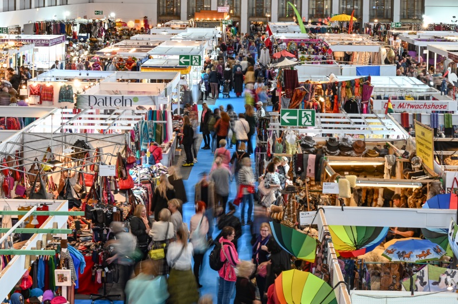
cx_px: 229
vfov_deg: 19.4
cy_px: 152
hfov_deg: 28.9
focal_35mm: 70
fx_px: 890
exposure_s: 1/1.6
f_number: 22
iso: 250
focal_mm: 70
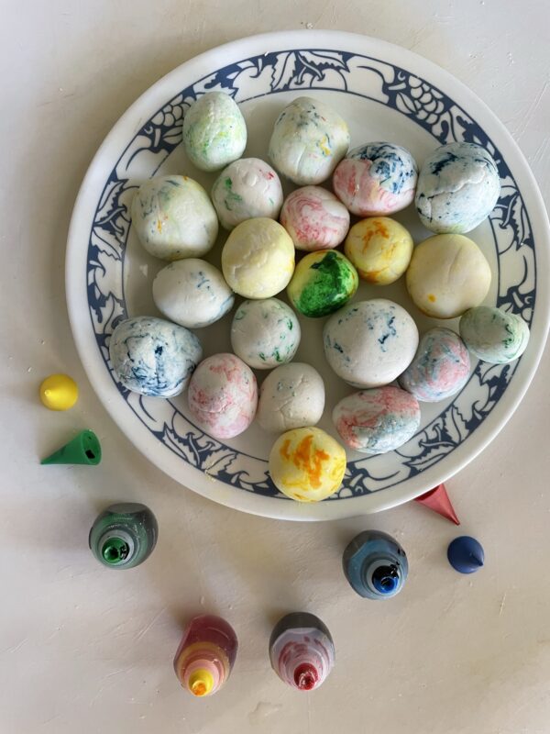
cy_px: 367
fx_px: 551
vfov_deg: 67.3
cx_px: 275
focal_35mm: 26
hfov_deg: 53.1
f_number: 1.6
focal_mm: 4.2
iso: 100
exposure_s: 1/60
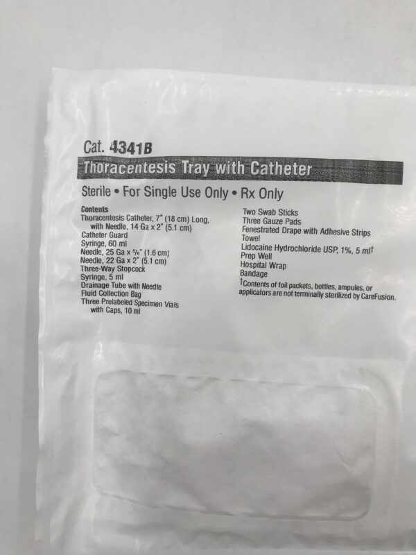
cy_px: 278
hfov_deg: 49.7
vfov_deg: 63.4
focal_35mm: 28
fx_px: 449
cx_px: 208
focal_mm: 3.99
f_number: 1.8
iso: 20
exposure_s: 1/322
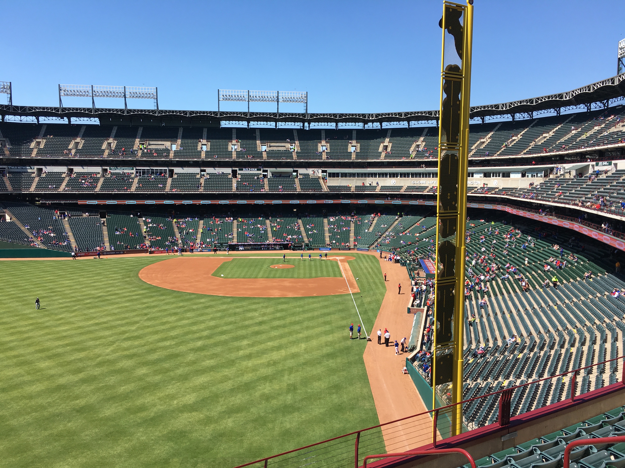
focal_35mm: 29
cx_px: 312
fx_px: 524
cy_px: 234
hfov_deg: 61.7
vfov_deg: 48.2
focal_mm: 4.15
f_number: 2.2
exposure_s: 1/1326
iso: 25
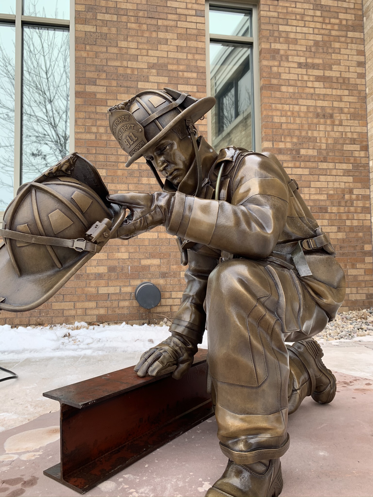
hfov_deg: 53.1
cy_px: 248
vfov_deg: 67.3
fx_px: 374
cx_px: 186
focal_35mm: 26
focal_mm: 4.25
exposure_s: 1/343
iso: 25
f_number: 1.8
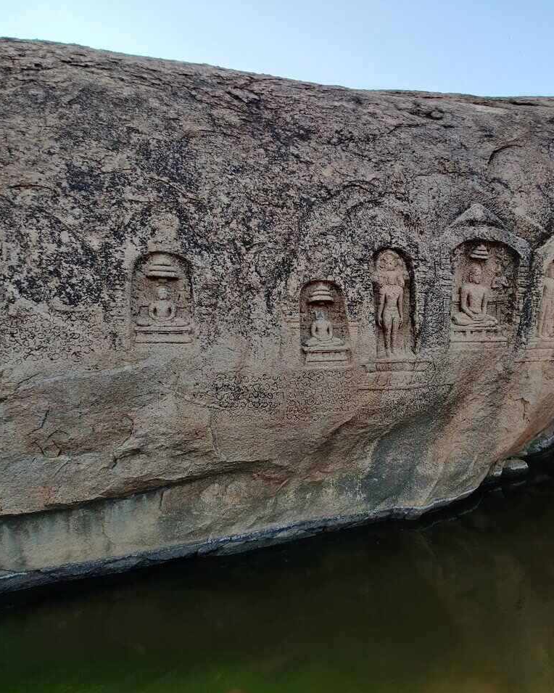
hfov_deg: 76.4
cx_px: 322
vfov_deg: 89.6
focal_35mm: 17
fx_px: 348
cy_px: 347
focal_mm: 2.25
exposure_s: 1/100
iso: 160
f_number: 2.2
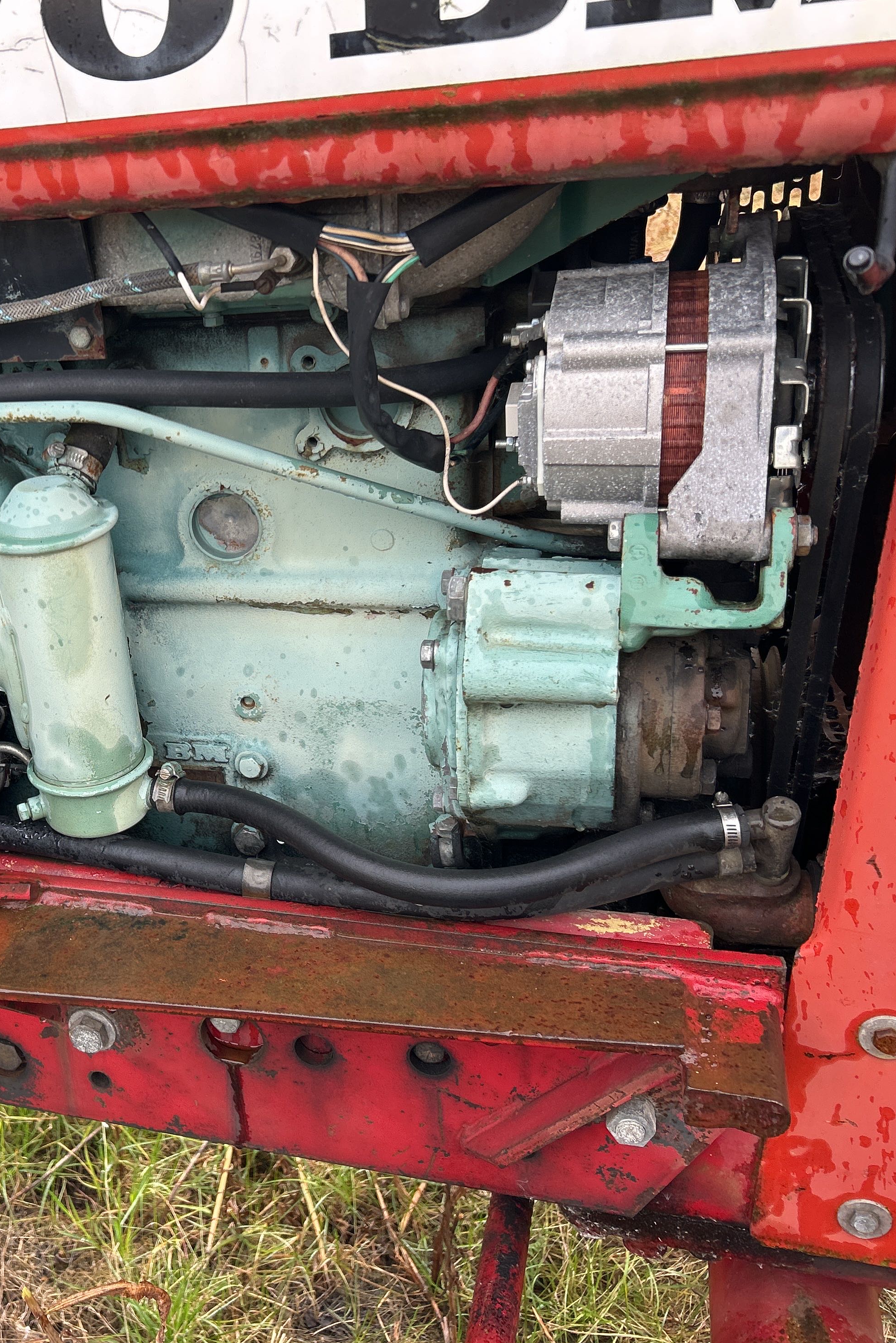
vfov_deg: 51.9
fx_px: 1381
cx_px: 100
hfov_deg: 34.1
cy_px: 666
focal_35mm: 37
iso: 40
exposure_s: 1/284
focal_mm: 5.7
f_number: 1.5
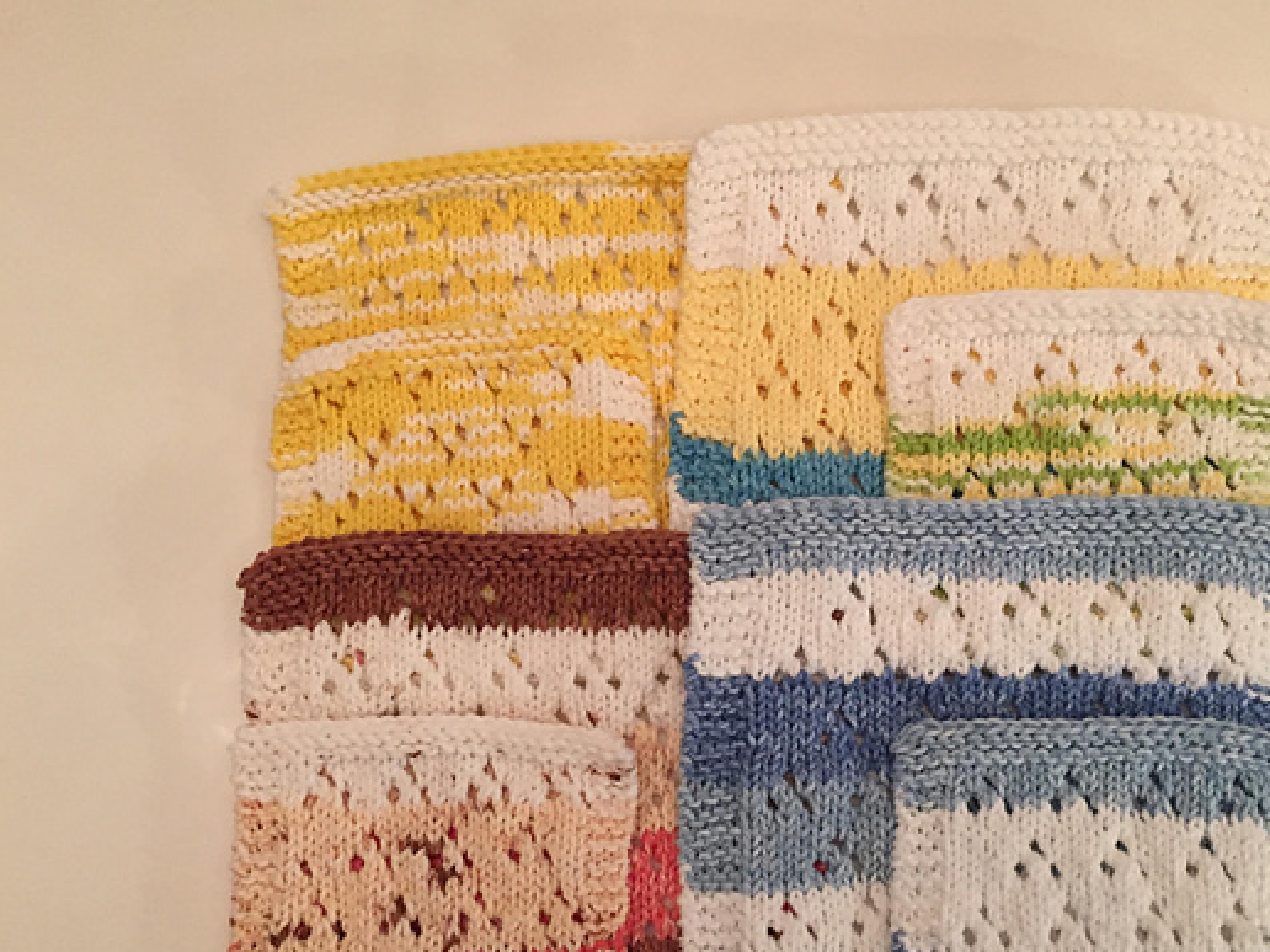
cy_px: 585
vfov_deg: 39.4
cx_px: 756
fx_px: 1321
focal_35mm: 36
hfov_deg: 51.1
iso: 200
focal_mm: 4.15
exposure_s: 1/30
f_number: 2.2
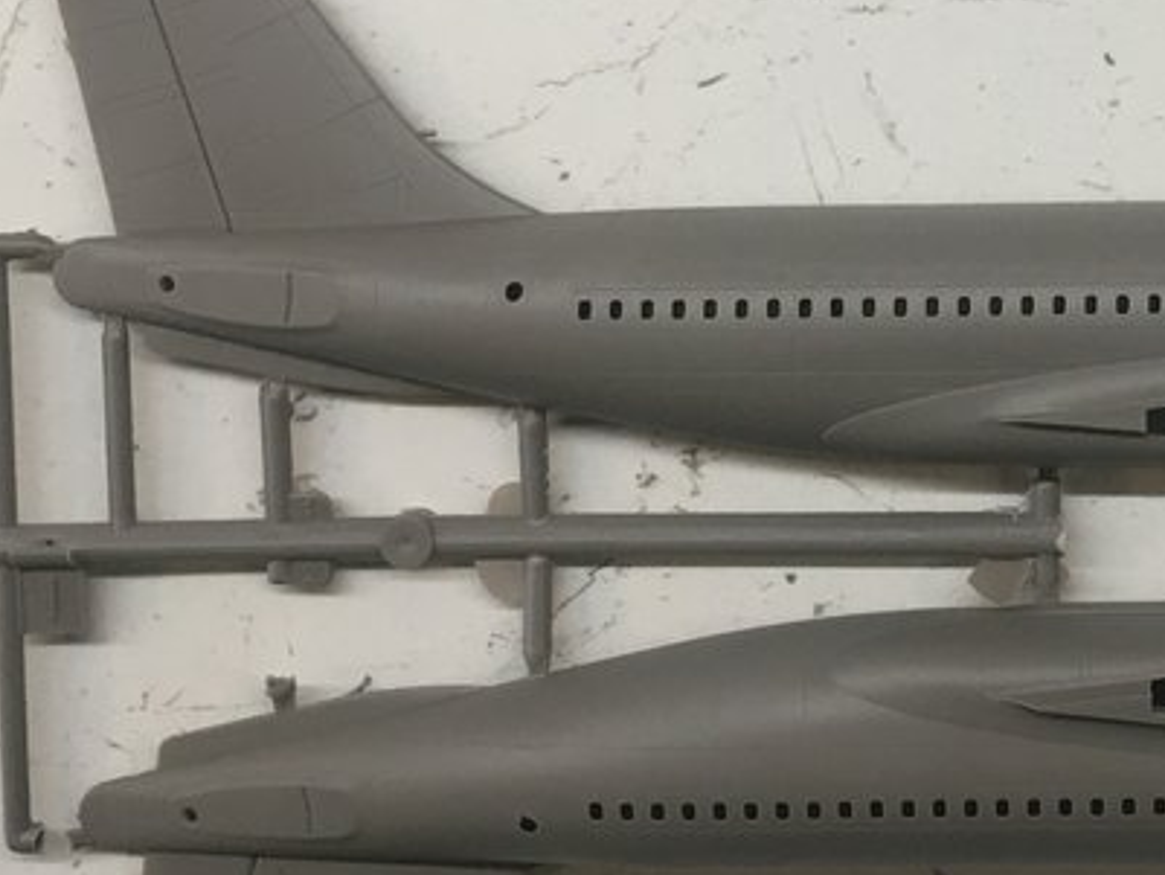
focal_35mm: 74
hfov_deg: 25.0
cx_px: 1185
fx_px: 2491
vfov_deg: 19.6
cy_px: 119
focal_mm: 4.15
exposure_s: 1/33
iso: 50
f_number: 2.2
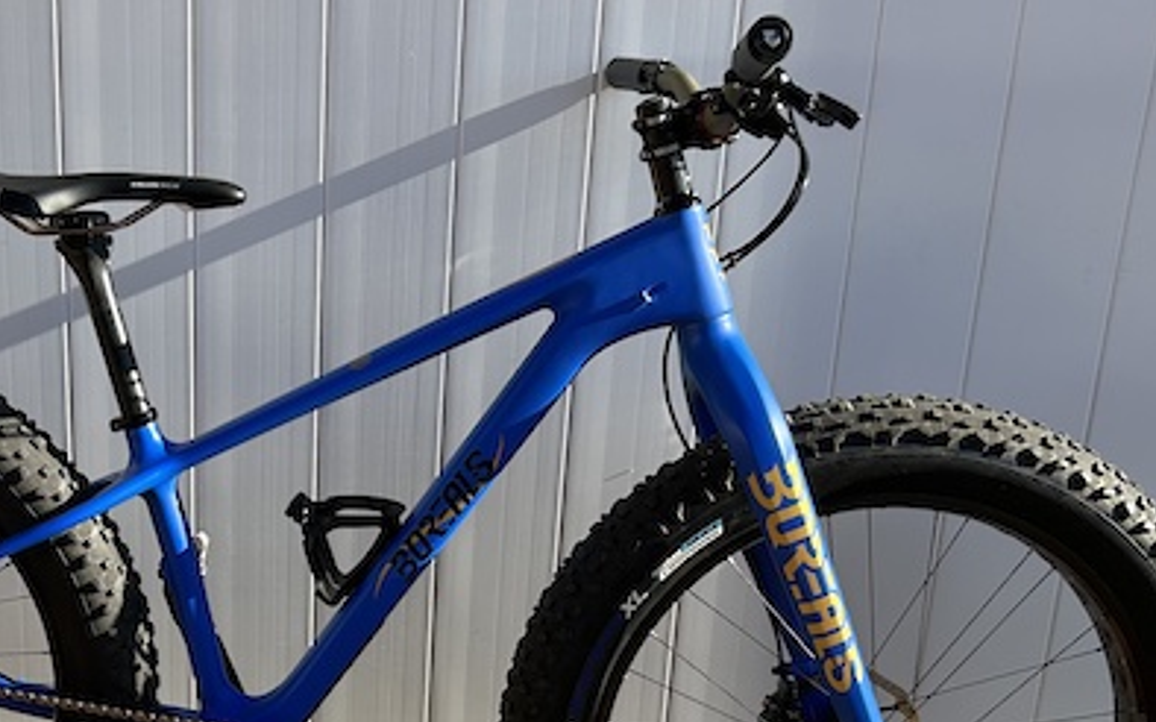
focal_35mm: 56
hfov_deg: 35.7
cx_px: 323
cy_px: 640
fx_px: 1764
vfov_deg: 22.6
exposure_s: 1/2045
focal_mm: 5.7
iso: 50
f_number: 1.5
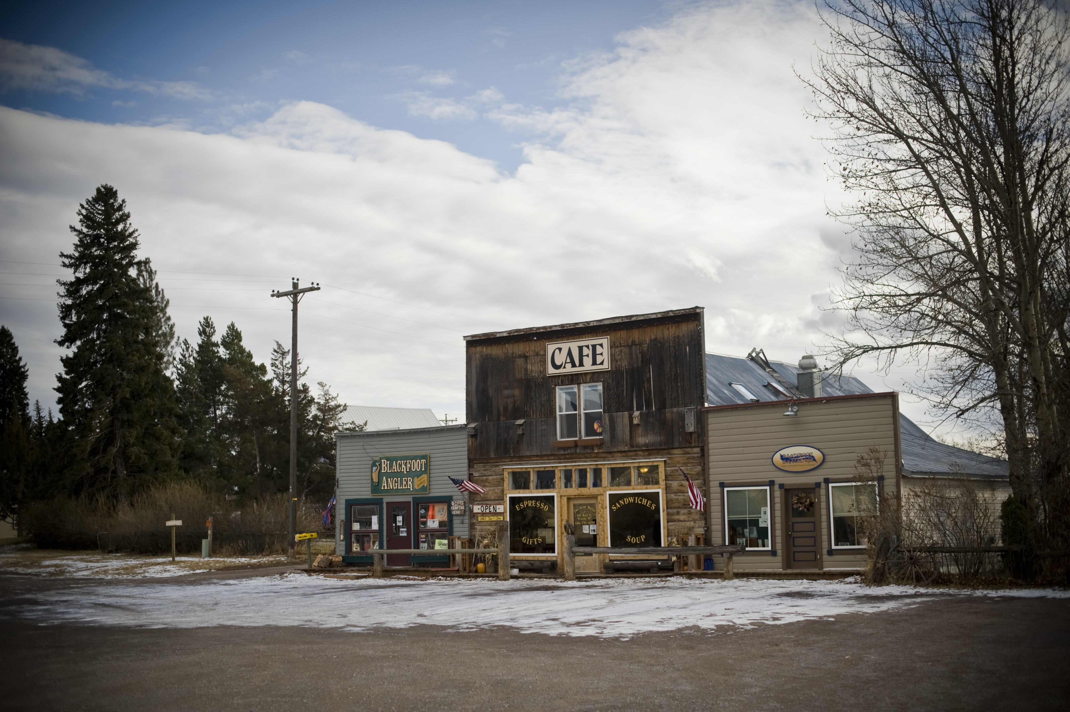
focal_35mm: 50
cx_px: 535
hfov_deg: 39.6
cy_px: 356
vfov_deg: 27.0
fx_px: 1485
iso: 400
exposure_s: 1/8000
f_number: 2.5
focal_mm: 50
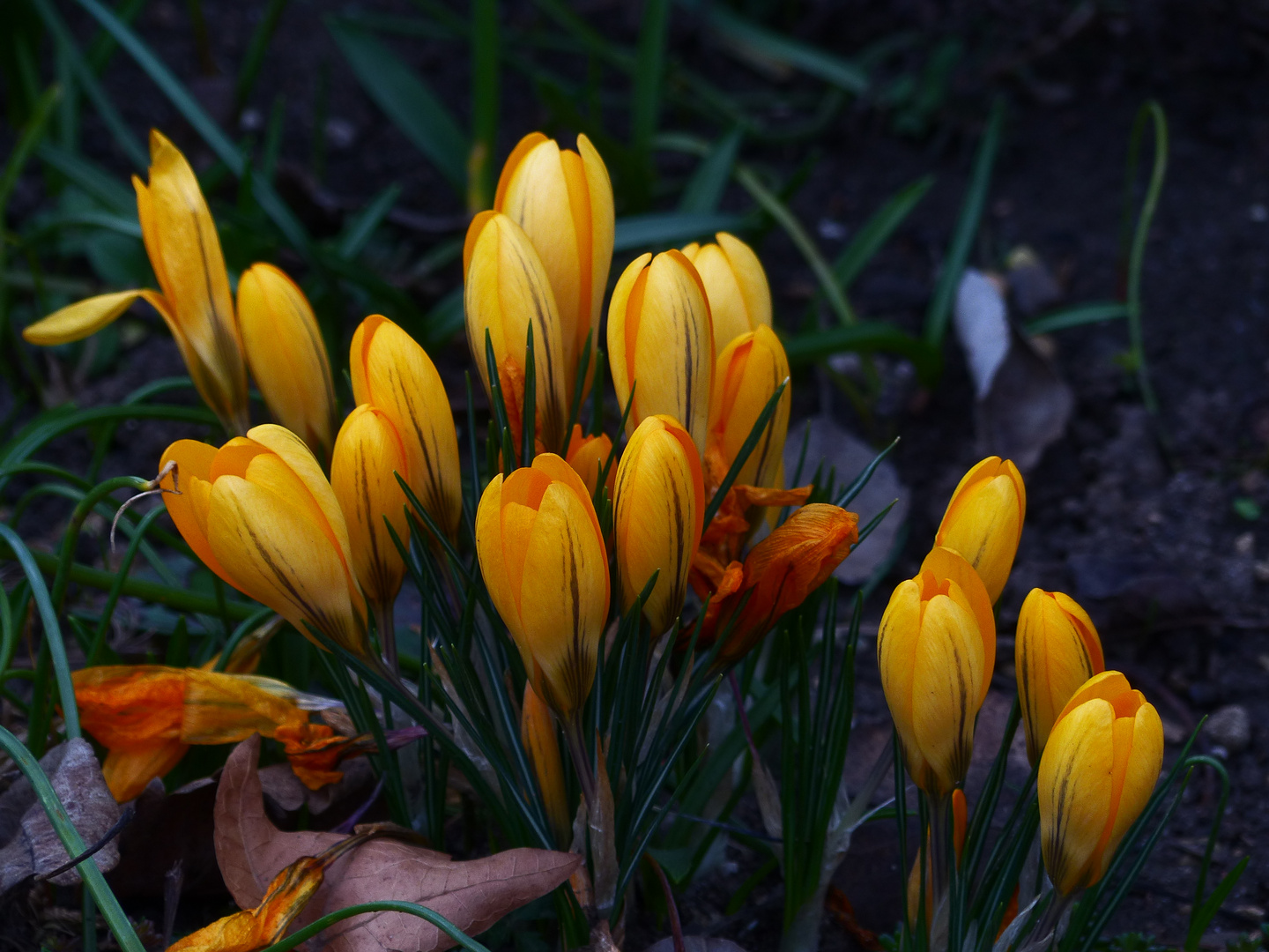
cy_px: 476
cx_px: 634
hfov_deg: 3.4
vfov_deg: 2.6
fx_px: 21116
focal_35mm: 576
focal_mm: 103.7
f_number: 4
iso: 125
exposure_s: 1/125
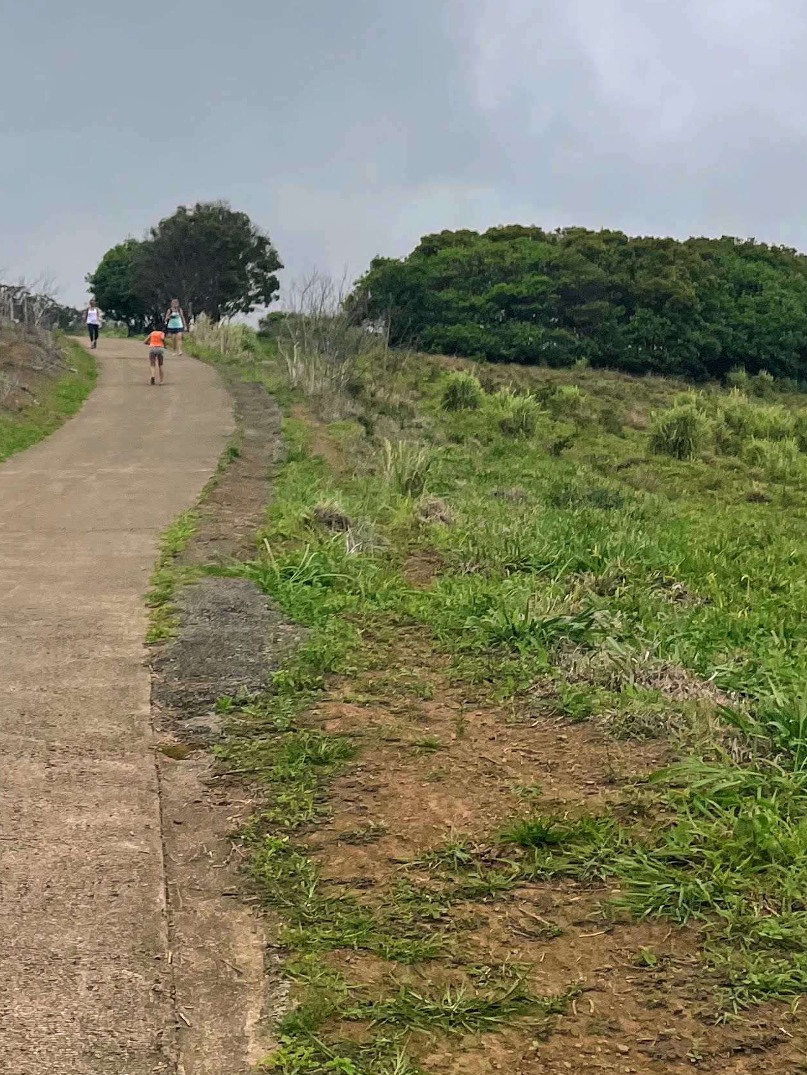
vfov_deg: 29.8
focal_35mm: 63
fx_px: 1958
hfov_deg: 22.3
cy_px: 163
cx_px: -22
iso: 32
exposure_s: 1/5051
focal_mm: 4.2
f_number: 1.6
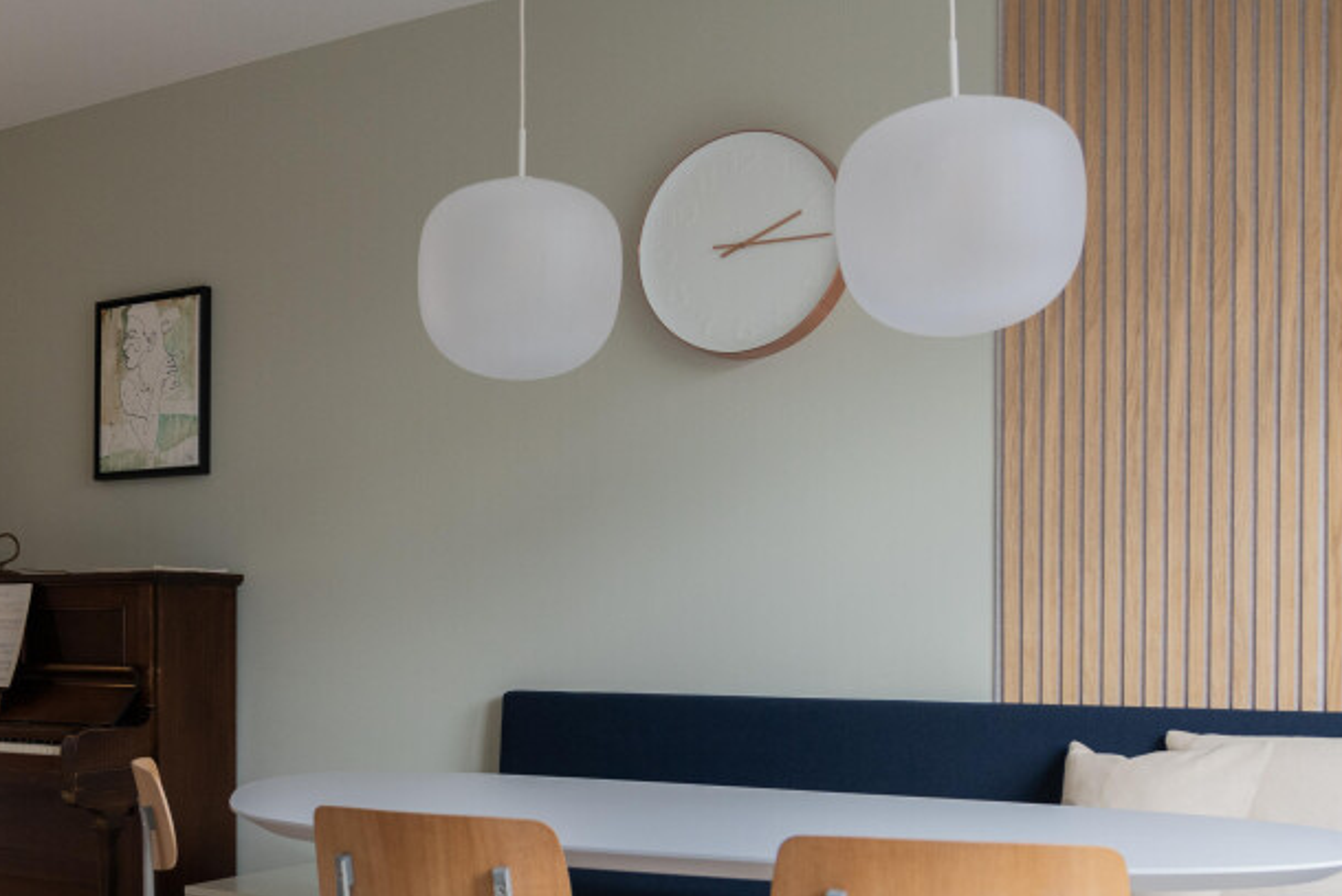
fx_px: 1566
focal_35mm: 42
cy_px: 644
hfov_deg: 45.5
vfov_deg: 31.5
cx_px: 414
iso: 2000
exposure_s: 1/160
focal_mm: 25
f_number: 2.8
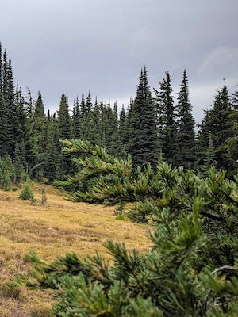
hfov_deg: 25.6
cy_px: 171
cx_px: -4
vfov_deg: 35.5
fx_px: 495
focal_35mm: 54
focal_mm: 4.38
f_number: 1.73
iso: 62
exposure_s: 1/1799
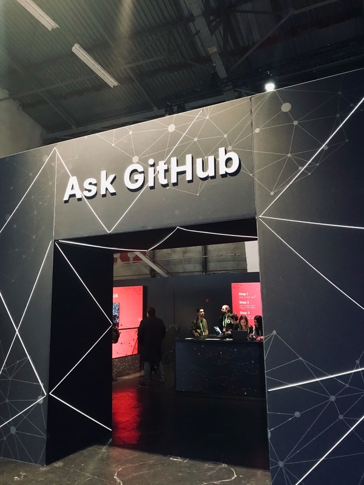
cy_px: 242
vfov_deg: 63.4
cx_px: 182
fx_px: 393
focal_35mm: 28
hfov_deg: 49.7
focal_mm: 3.99
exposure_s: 1/5
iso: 100
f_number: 1.8
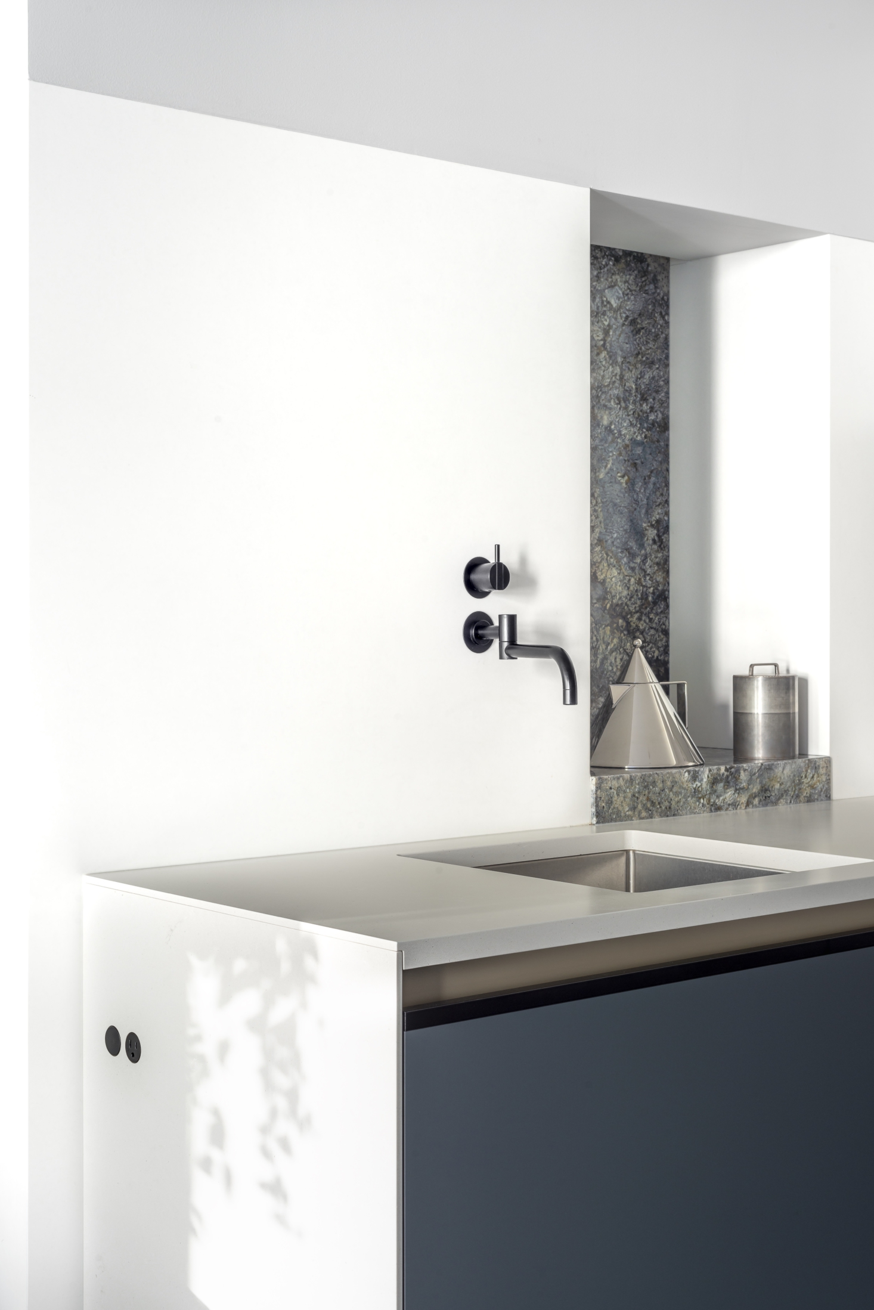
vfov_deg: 39.6
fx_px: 1820
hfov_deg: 27.0
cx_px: 437
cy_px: 655
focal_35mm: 50
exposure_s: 1
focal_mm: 50
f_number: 11
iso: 100
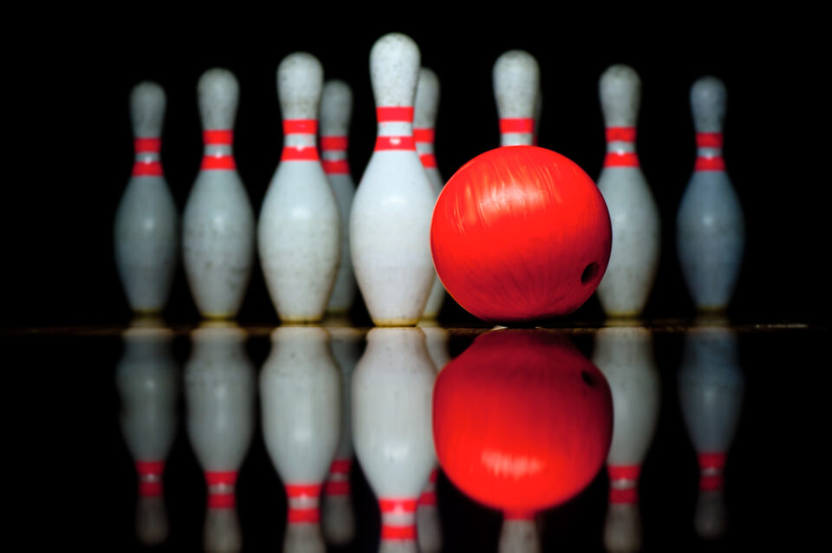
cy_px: 276
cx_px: 416
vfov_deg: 13.0
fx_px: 2424
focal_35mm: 105
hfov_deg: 19.5
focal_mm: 105
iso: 250
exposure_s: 1/125
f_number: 2.8
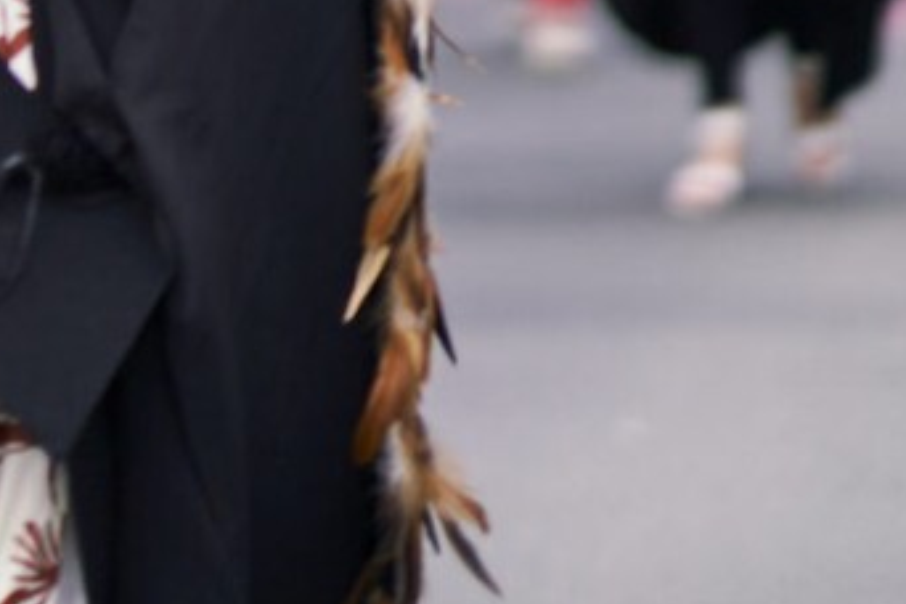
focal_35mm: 423
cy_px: -819
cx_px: -1118
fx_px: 10645
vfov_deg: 3.2
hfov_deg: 4.8
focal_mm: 85
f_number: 1.4
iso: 125
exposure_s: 1/4000
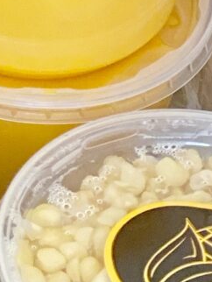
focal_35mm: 413
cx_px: -512
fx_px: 3368
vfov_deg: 4.7
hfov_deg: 3.5
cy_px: -348
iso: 64
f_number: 2
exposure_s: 1/120
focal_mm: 6
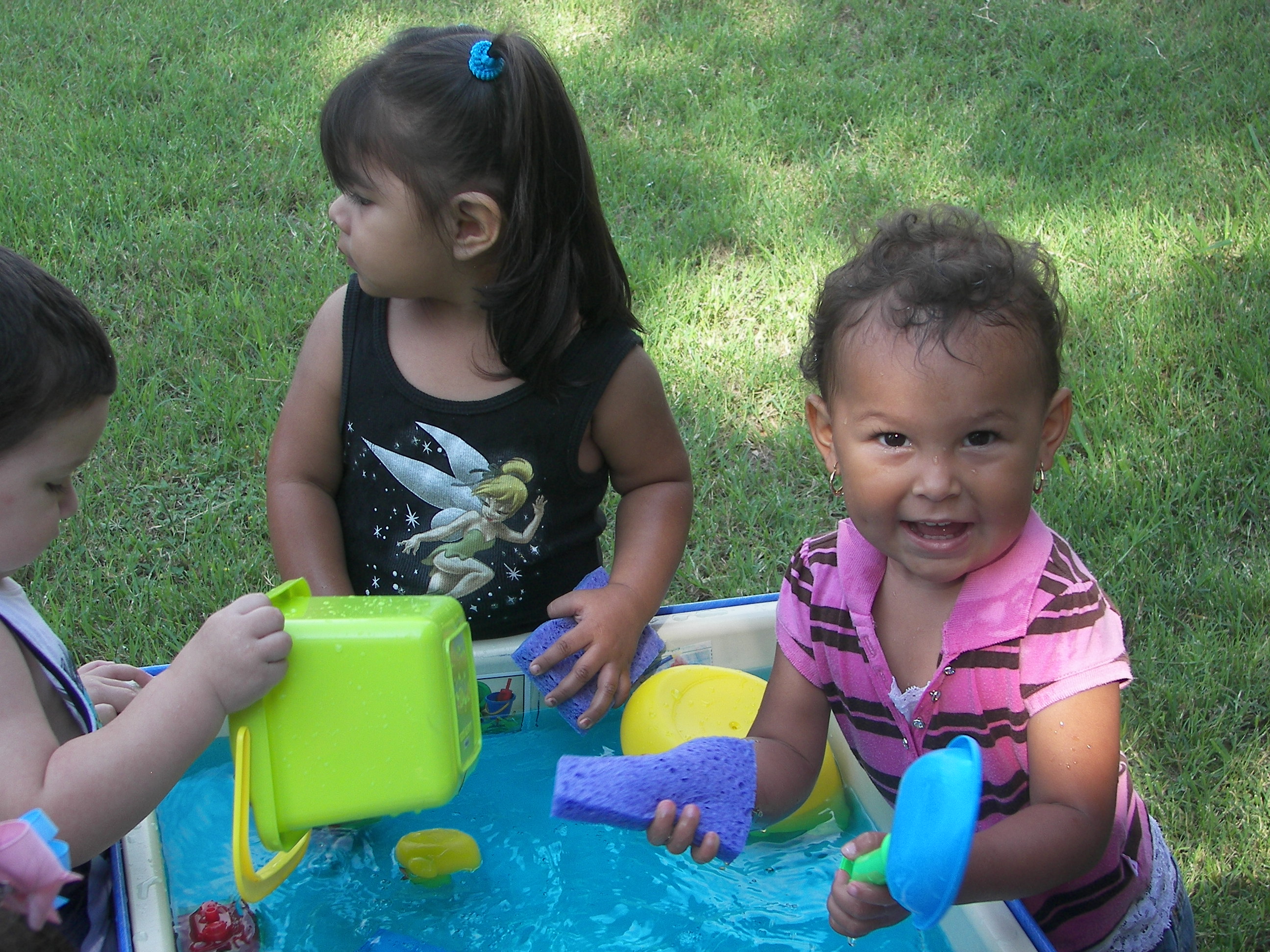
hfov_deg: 29.4
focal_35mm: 66
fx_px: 2421
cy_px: 476
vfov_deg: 22.3
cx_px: 635
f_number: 2.8
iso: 50
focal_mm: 10.9
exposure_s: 1/200
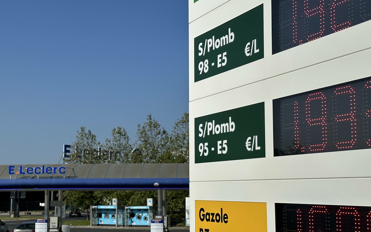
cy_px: 127
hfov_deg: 32.5
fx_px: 637
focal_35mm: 63
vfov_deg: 20.6
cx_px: 168
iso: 64
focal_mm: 6.86
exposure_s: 1/10870
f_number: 1.78
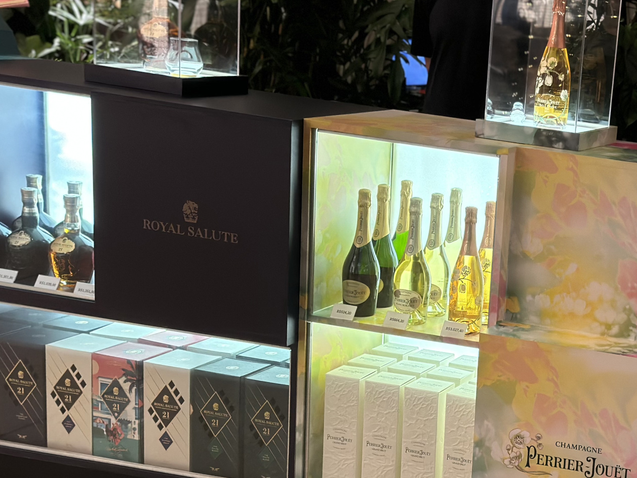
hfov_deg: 30.6
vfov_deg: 23.3
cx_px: 234
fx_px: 1159
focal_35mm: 63
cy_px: 214
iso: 100
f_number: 1.78
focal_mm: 6.86
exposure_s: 1/120
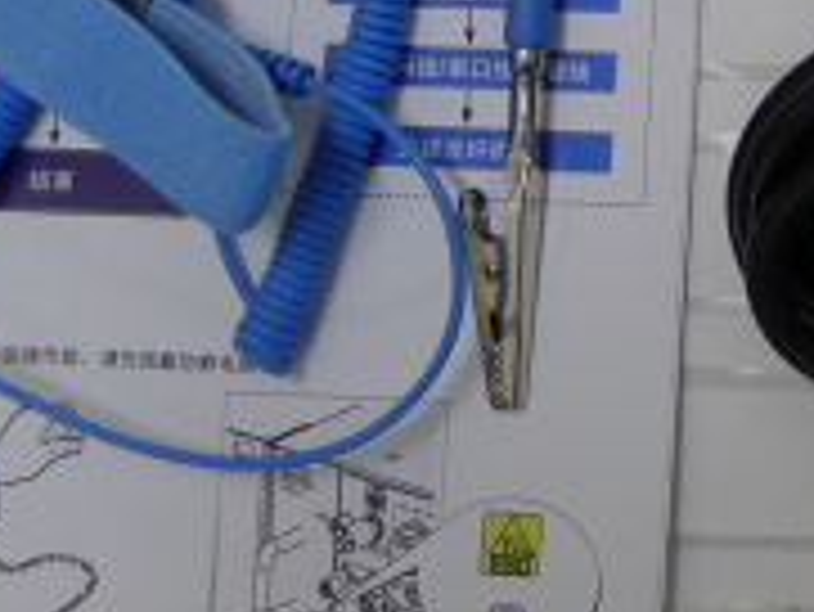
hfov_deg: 20.3
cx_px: 1160
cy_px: -94
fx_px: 2000
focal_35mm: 85
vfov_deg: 16.7
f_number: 2
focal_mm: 5.1
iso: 250
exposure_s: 1/60
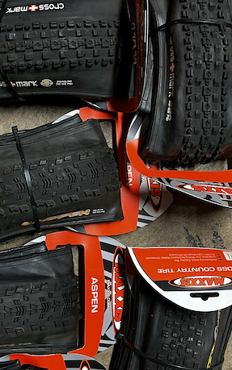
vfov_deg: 41.8
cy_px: 170
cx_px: 78
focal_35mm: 48
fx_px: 485
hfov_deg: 26.7
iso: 400
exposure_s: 1/40
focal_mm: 5.1
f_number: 1.6
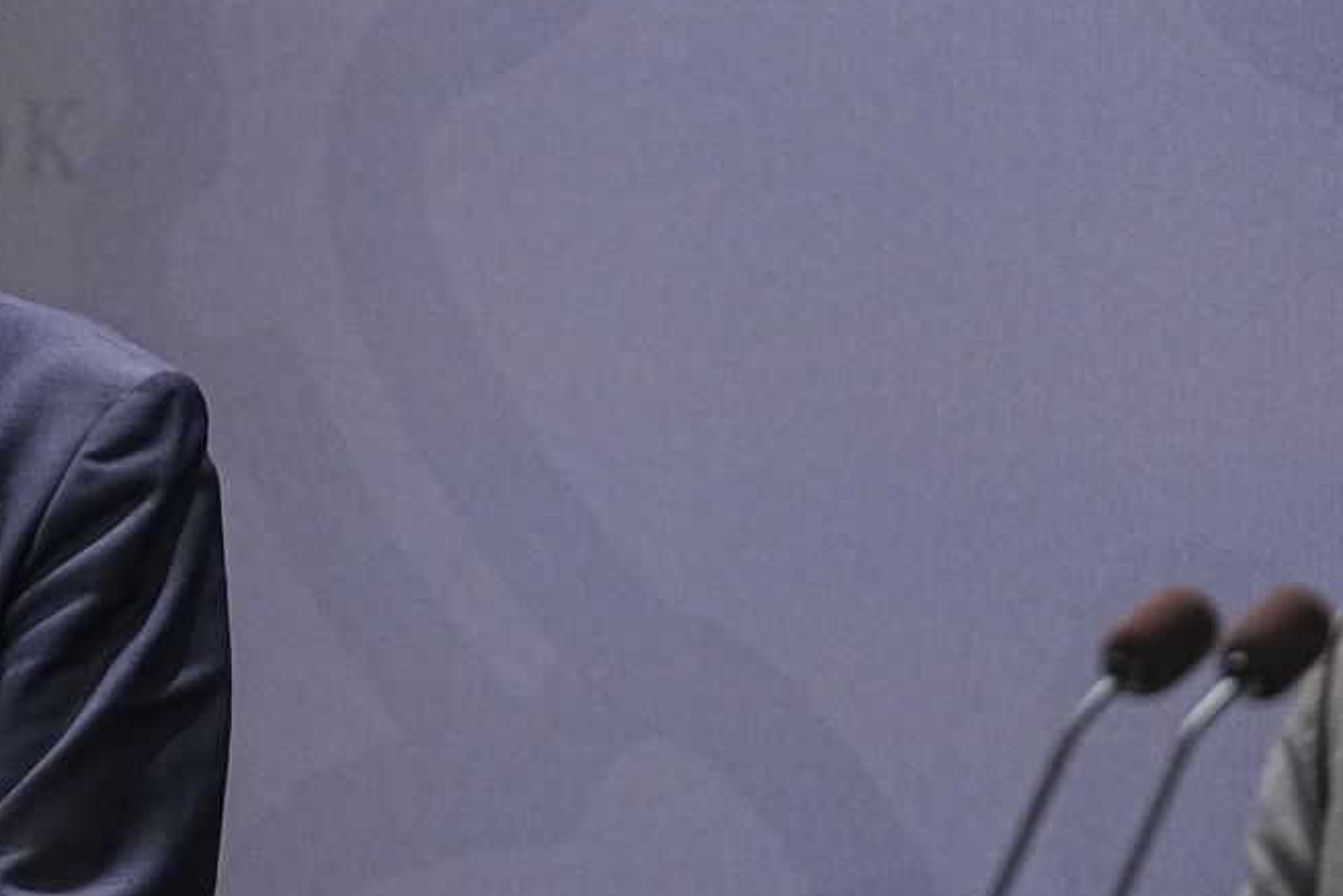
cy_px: 599
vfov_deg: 3.0
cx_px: 461
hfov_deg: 4.4
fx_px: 17387
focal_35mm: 466
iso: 2500
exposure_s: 1/500
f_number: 2.8
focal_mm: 159
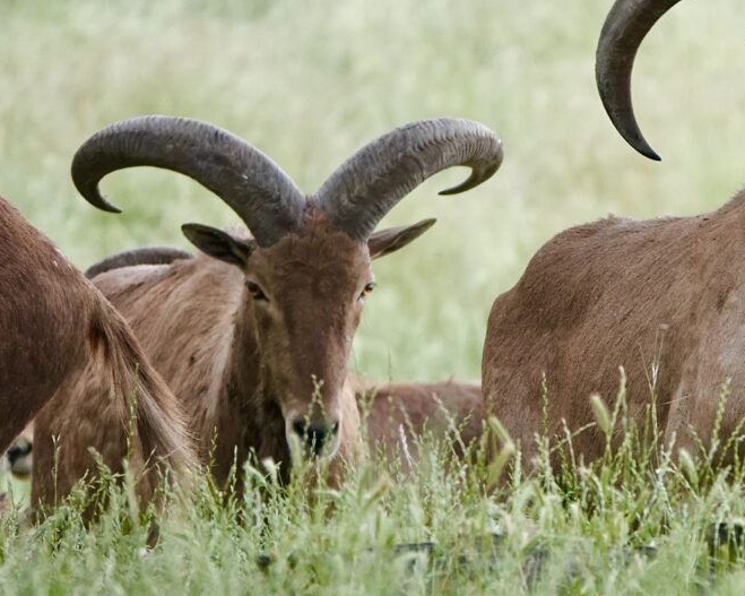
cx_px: 807
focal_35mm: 1367
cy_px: 262
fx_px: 30137
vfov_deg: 1.1
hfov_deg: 1.4
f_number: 4
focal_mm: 220
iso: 500
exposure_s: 1/250
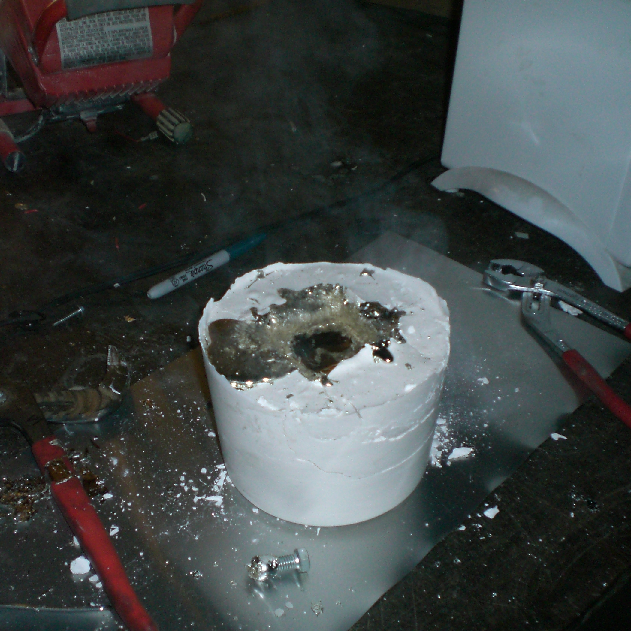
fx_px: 928
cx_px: 367
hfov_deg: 37.5
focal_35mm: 45
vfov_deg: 37.6
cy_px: 315
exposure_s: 1/60
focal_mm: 6.3
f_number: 3.1
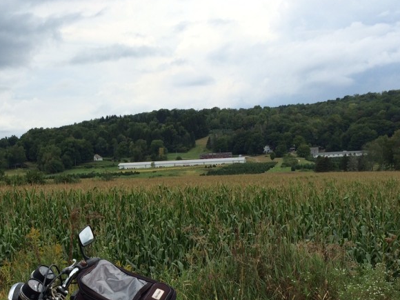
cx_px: 85
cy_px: 236
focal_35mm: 53
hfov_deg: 35.1
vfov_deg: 27.0
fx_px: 612
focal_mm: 4.12
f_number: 2.2
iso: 32
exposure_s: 1/1580
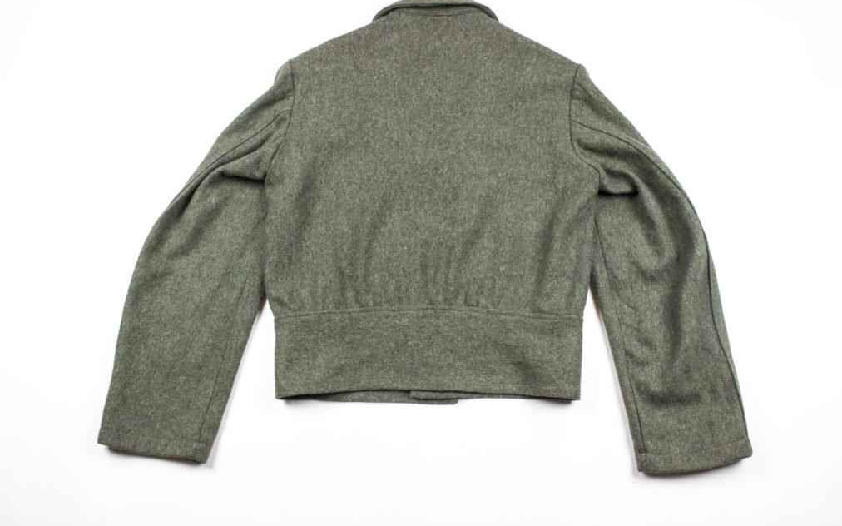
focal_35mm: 34
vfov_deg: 37.2
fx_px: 780
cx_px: 419
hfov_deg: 56.7
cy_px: 246
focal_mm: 22
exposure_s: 1/40
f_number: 13
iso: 1600
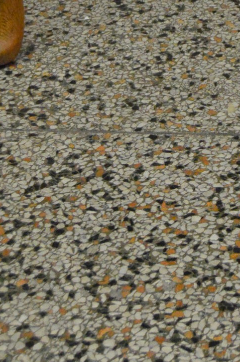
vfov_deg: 12.8
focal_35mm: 143
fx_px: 1433
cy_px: -322
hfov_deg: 9.2
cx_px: 429
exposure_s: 1/40
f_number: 5.6
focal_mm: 23
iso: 3200
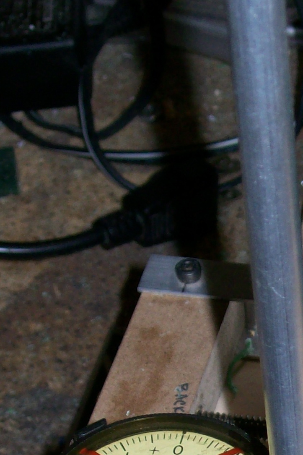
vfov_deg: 13.2
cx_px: 388
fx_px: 1931
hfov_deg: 8.8
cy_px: 483
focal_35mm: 153
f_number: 3.4
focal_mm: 9.4
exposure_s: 1/84.5
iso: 80
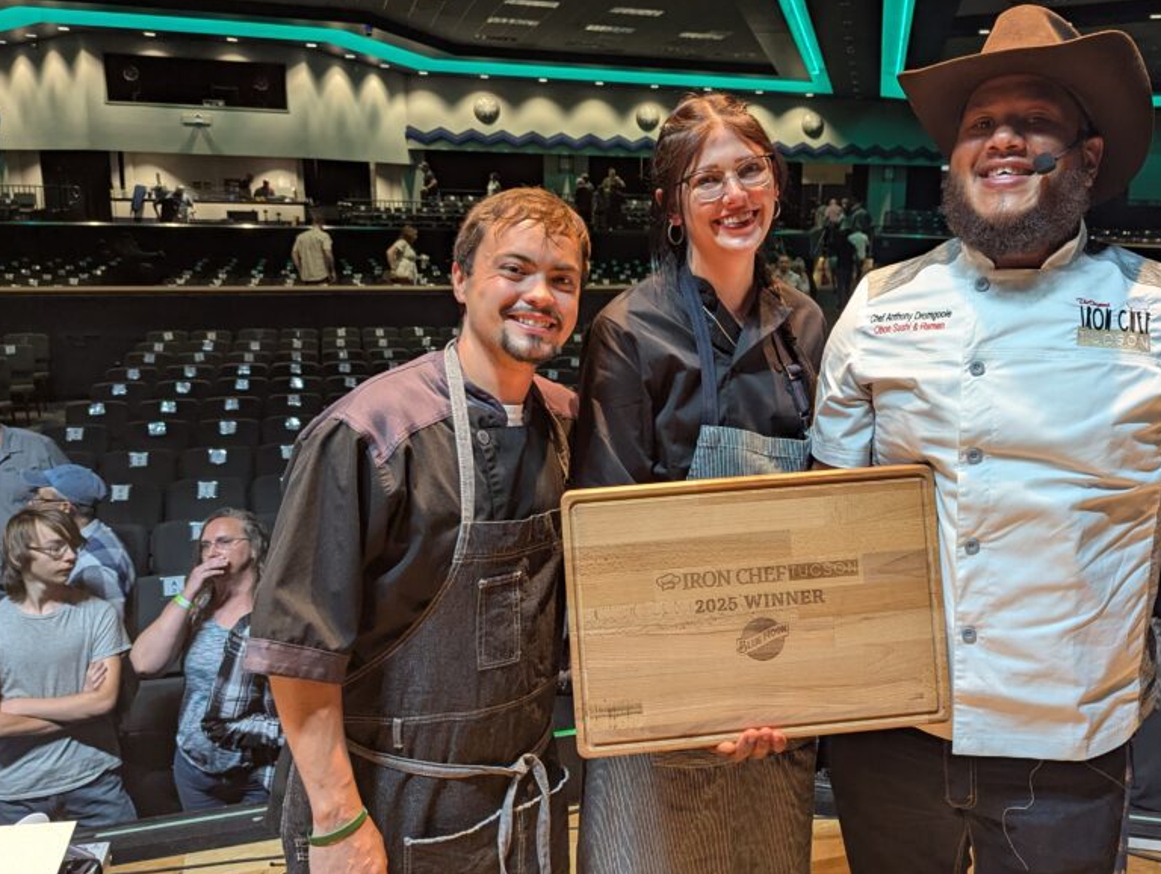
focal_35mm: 32
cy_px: 398
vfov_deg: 44.2
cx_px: 711
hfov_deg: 56.2
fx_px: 1075
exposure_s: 1/120
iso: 239
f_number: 1.85
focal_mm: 6.81
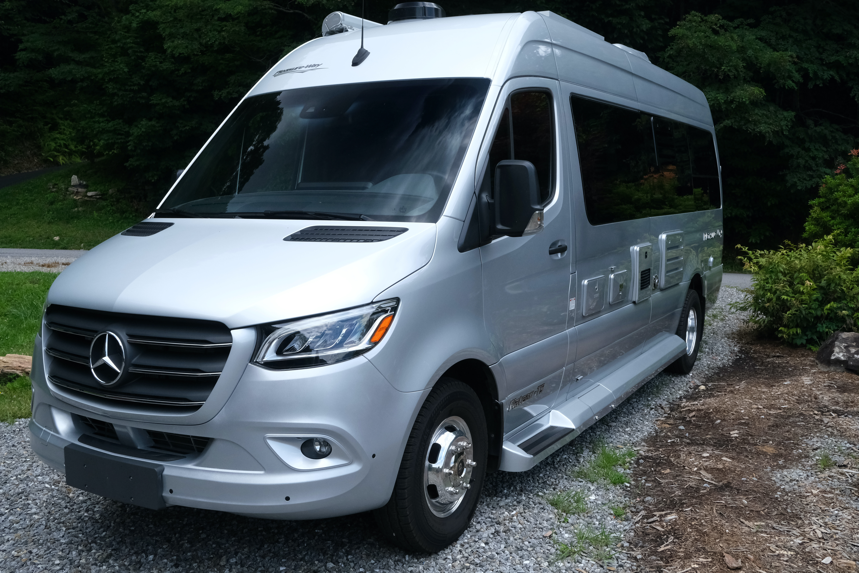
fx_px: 835
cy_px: 286
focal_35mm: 35
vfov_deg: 37.9
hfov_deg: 54.4
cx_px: 430
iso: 1600
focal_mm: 23
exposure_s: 1/680
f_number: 8
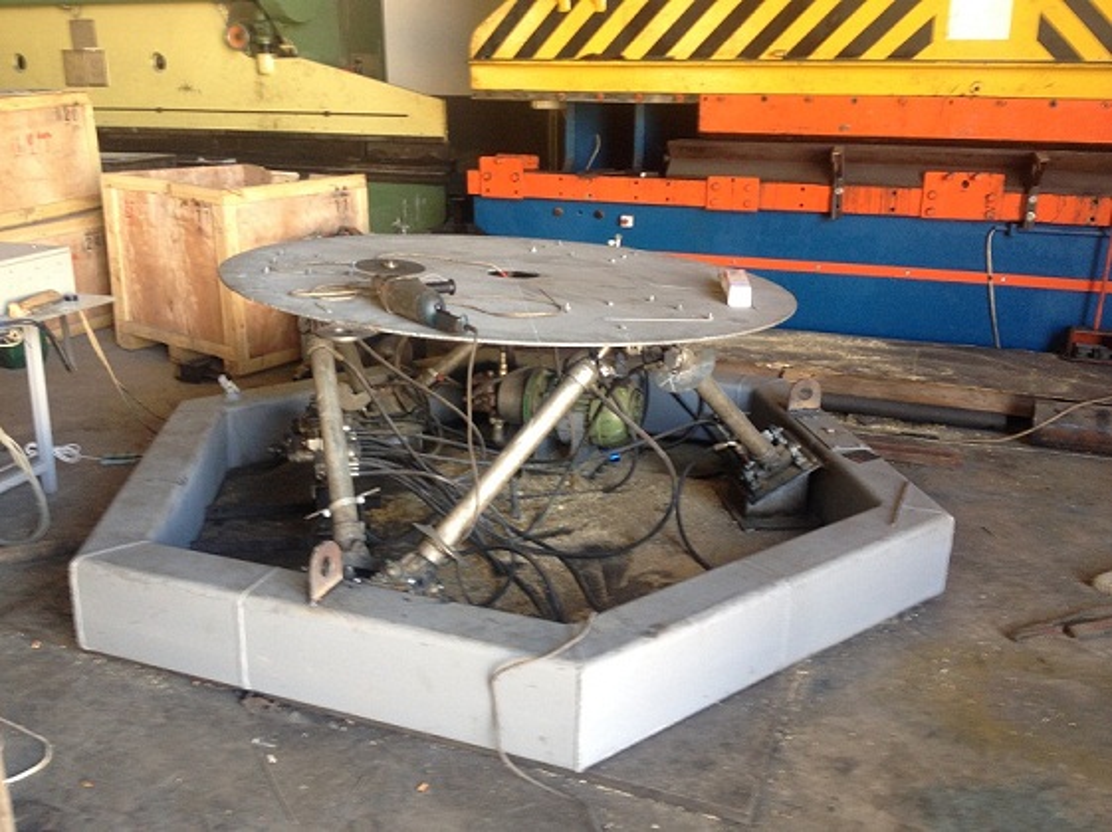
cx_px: 556
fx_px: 1124
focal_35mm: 35
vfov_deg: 40.7
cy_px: 416
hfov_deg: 52.7
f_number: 2.4
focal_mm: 4.28
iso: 64
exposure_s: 1/20
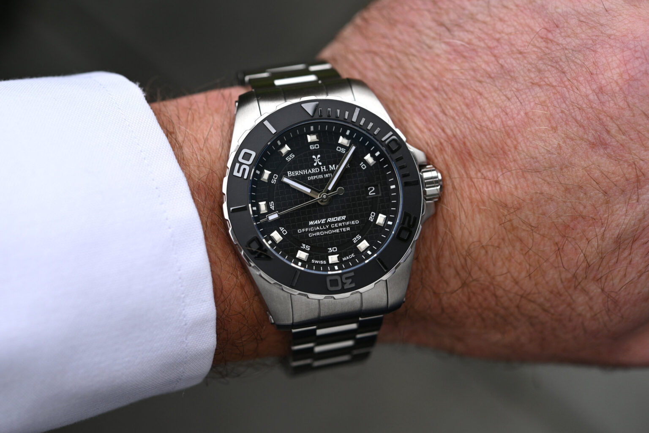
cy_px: 216
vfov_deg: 22.6
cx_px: 324
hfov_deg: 33.4
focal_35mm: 60
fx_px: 1082
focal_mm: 60
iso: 400
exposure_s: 1/400
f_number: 5.6
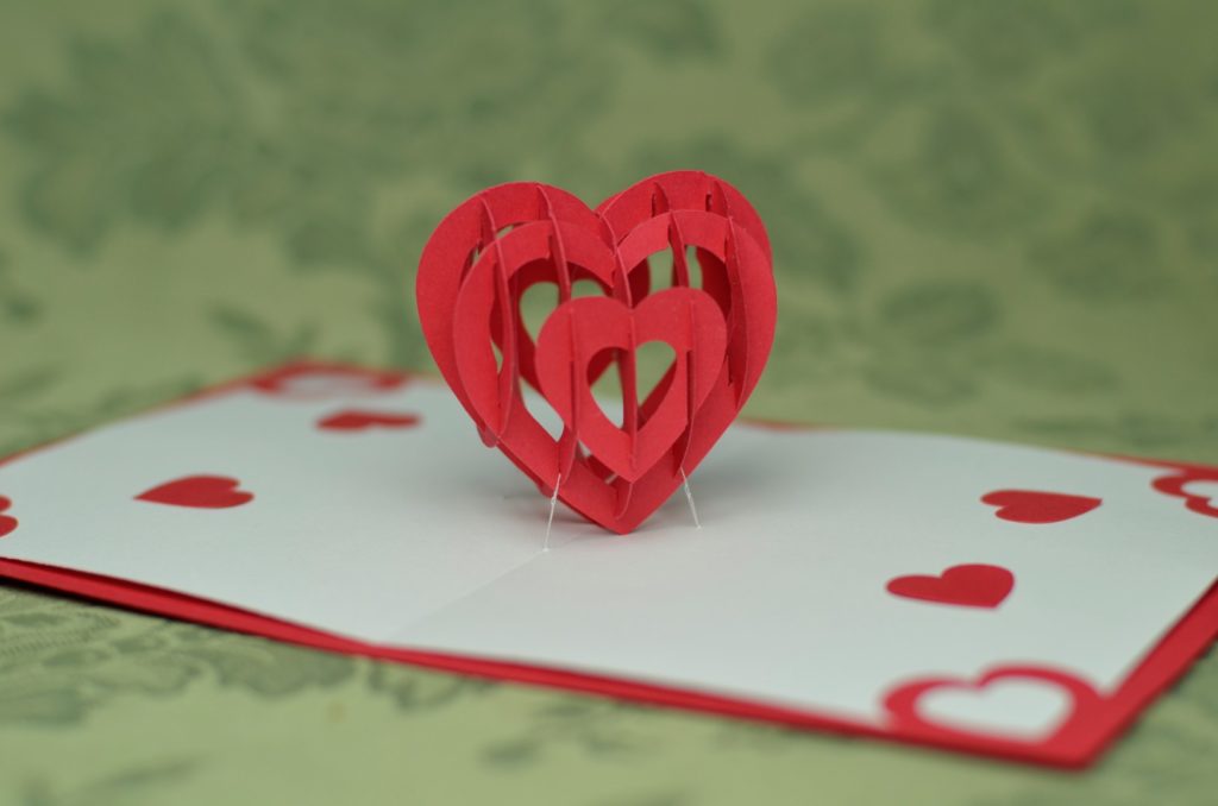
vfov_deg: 18.1
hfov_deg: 27.0
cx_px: 609
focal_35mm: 75
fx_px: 2532
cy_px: 403
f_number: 2.8
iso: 250
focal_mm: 50
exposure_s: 1/500
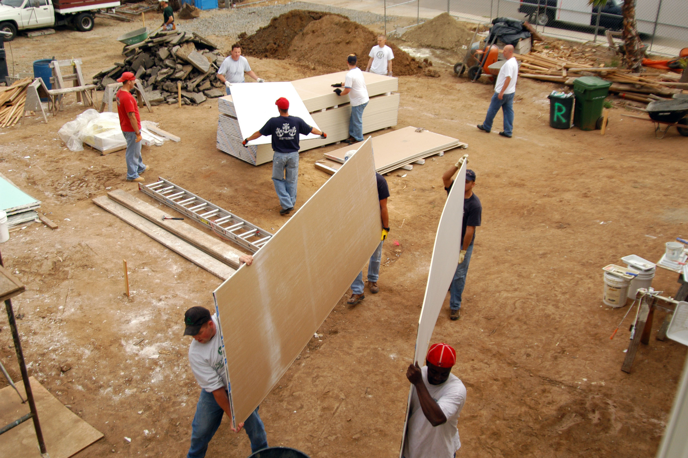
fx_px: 687
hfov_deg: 53.2
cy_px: 229
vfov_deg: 36.8
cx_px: 344
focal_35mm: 36
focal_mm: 24
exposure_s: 1/1000
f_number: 4
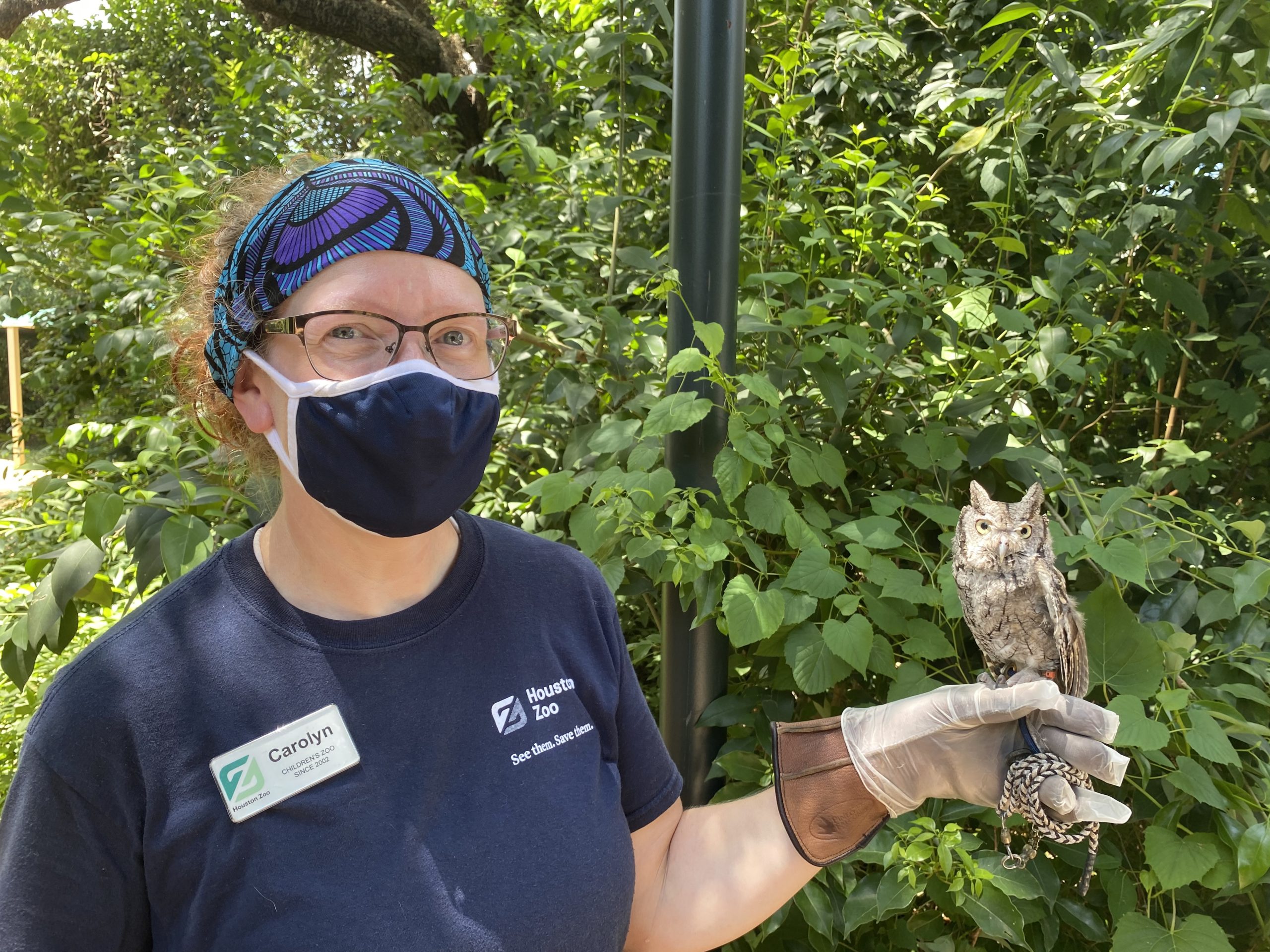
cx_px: 635
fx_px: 954
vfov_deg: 53.1
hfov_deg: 67.3
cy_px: 476
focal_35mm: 26
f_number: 1.8
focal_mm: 4.25
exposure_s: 1/122
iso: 50
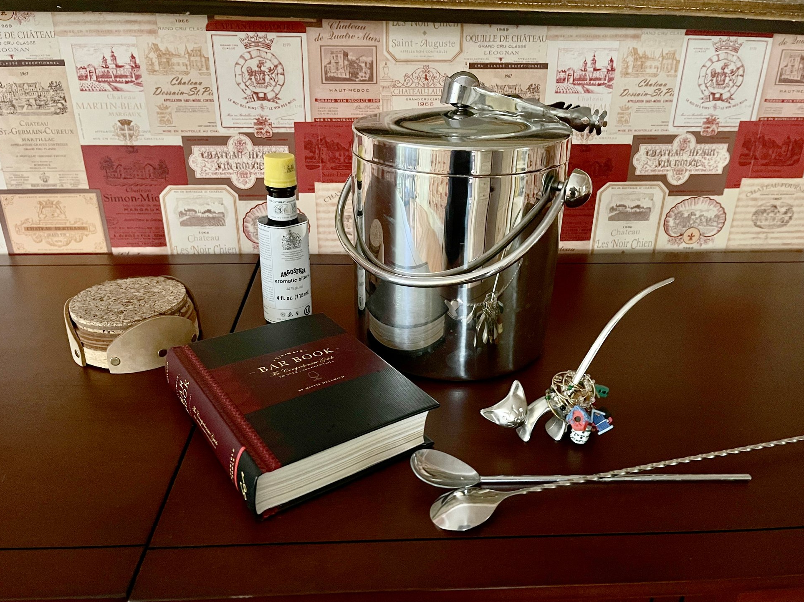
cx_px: 407
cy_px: 300
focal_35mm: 27
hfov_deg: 65.3
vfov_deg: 51.3
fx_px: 627
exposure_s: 1/30
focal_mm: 5.1
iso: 1000
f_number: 1.6
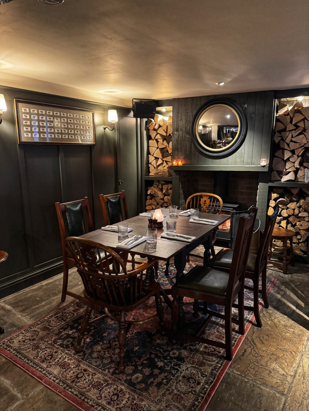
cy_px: 206
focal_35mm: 24
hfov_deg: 56.8
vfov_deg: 71.6
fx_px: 286
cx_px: 154
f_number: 1.78
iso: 800
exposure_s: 1/33
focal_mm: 6.76
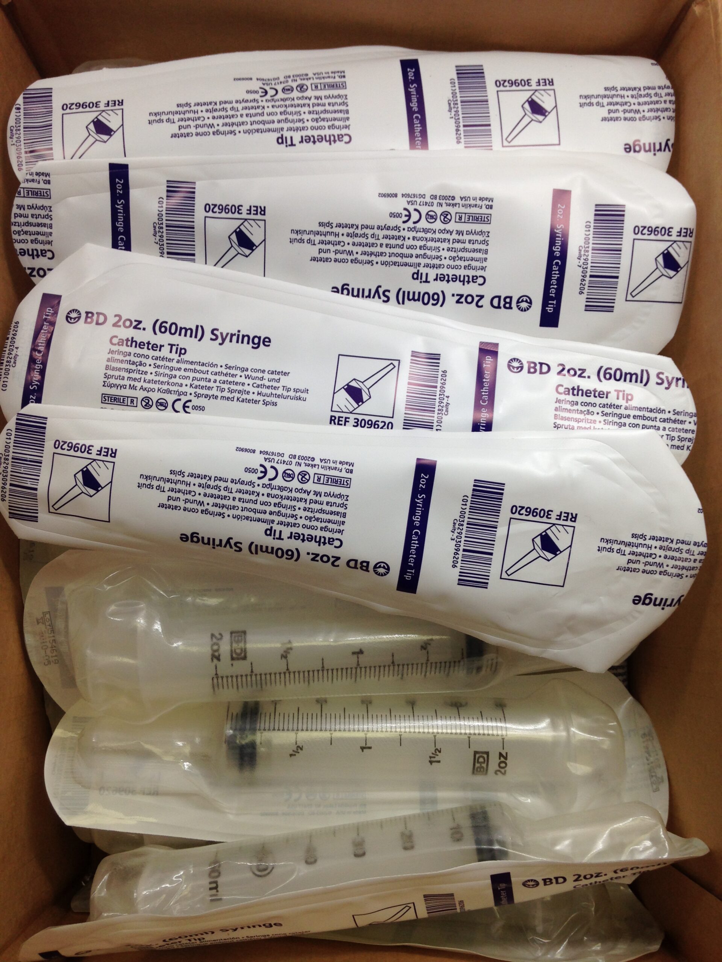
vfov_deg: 55.4
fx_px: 918
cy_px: 481
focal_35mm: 33
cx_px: 361
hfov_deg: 42.9
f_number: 2.4
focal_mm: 4.12
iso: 50
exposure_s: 1/60
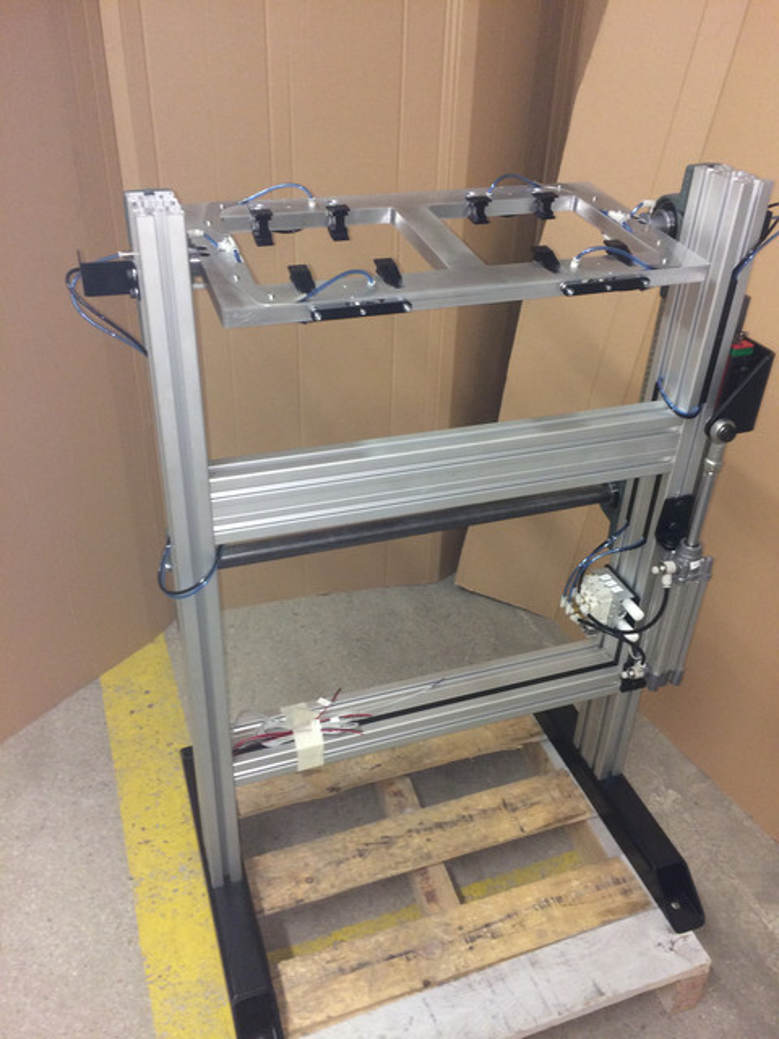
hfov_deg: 48.2
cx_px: 390
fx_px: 870
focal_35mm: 29
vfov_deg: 61.7
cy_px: 520
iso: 125
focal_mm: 4.15
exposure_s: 1/33
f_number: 2.2
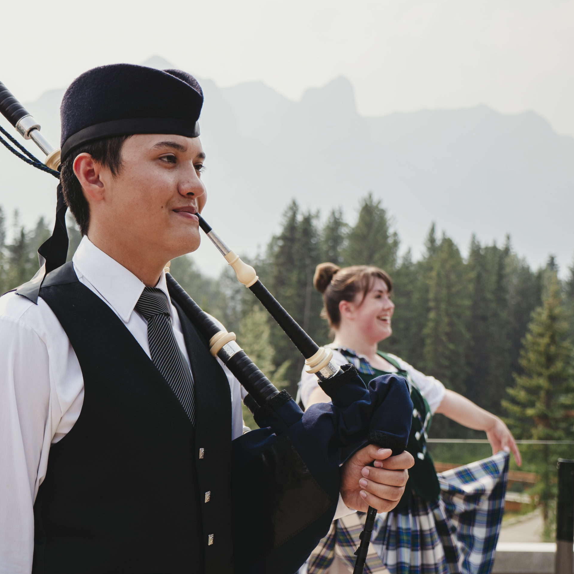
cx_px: 288
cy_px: 345
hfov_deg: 26.9
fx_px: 1201
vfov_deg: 26.8
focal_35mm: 64
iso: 125
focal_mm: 25
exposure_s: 1/1600
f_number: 2.8
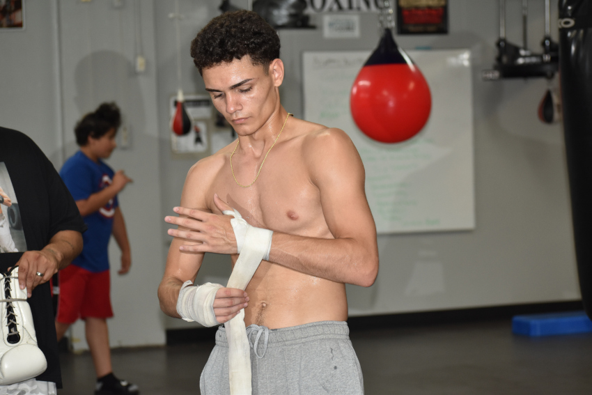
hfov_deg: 16.1
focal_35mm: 128
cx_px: 296
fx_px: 2097
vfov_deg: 10.8
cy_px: 198
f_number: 5
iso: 800
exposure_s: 1/60
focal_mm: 85
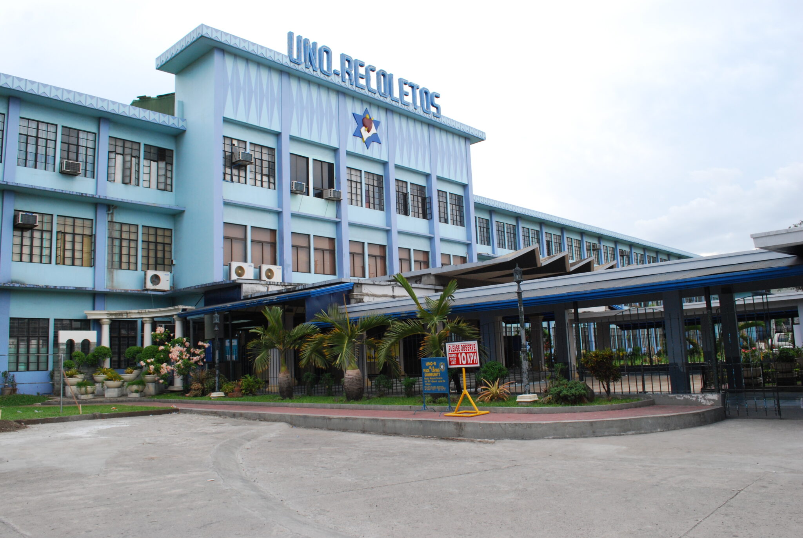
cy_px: 269
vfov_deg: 48.1
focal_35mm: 27
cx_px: 402
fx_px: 603
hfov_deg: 67.3
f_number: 9
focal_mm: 18
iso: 400
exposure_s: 1/200
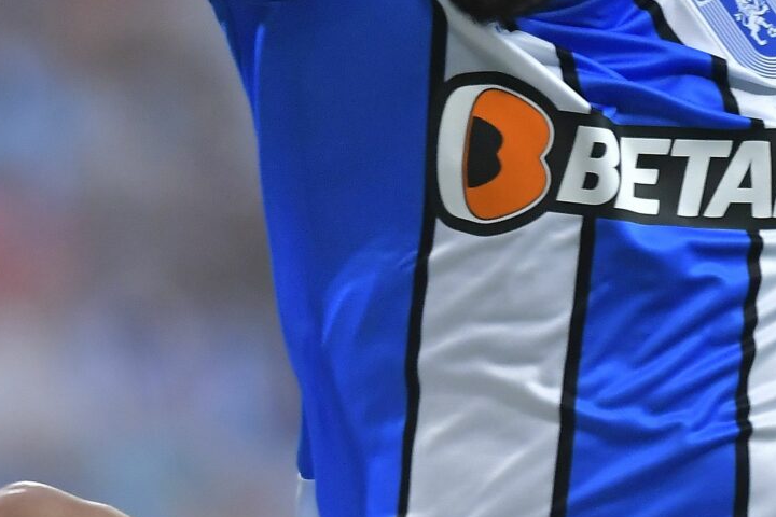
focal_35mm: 1599
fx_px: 34465
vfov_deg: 0.9
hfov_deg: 1.3
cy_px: 21
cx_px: 349
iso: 1600
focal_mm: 300
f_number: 2.8
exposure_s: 1/1250
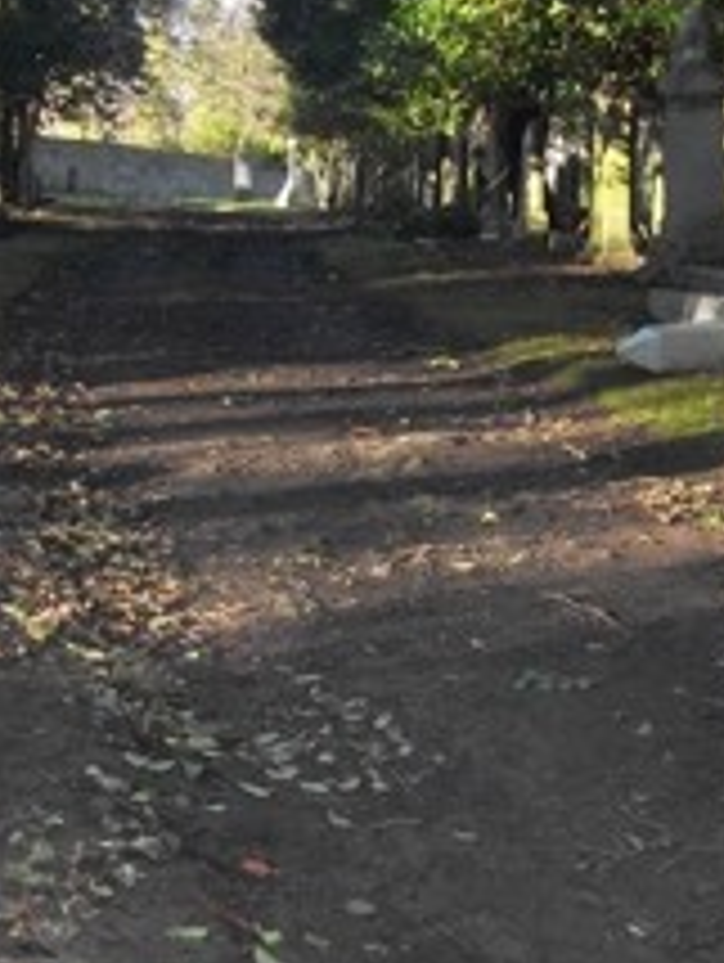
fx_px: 1614
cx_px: 358
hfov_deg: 25.3
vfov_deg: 33.1
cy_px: 594
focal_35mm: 58
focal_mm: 5.7
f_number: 2.9
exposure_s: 1/500
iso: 640
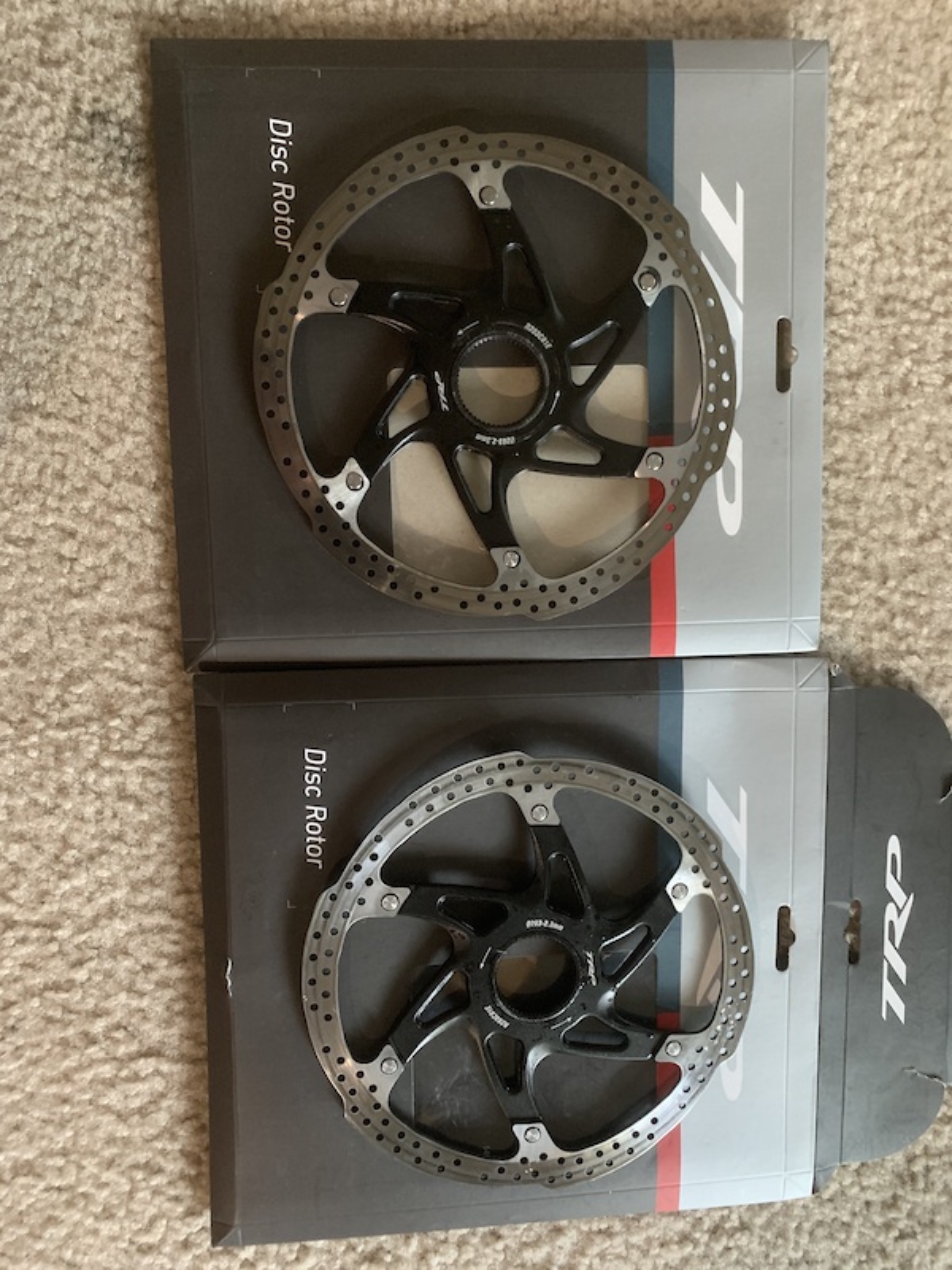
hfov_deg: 53.1
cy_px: 635
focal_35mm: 26
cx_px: 476
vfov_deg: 67.3
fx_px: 953
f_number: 1.8
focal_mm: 4.25
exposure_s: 1/30
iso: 640
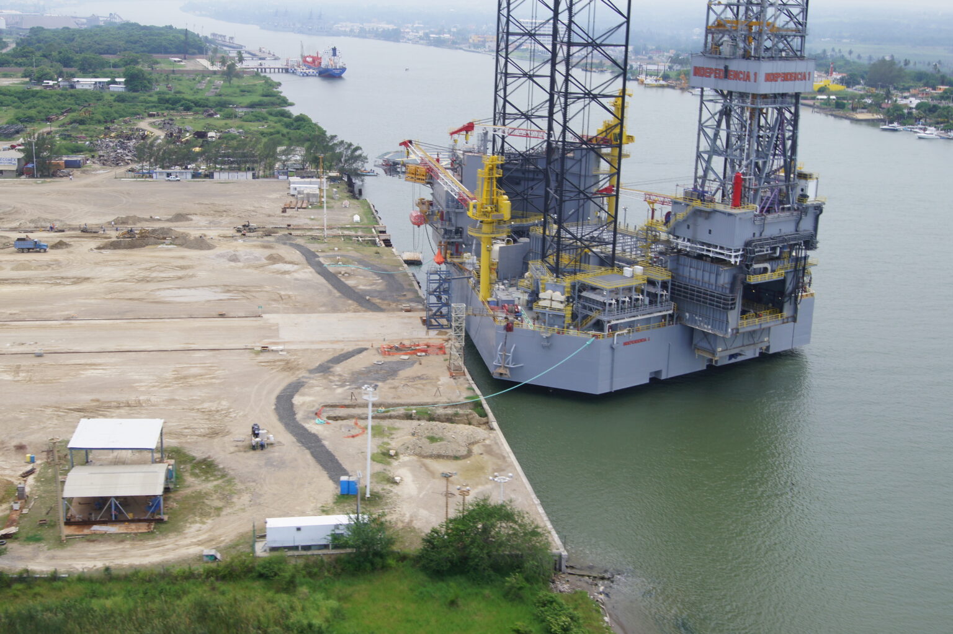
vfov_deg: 31.9
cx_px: 476
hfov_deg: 46.4
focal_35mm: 42
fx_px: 1111
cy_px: 317
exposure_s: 1/125
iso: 100
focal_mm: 28
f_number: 13
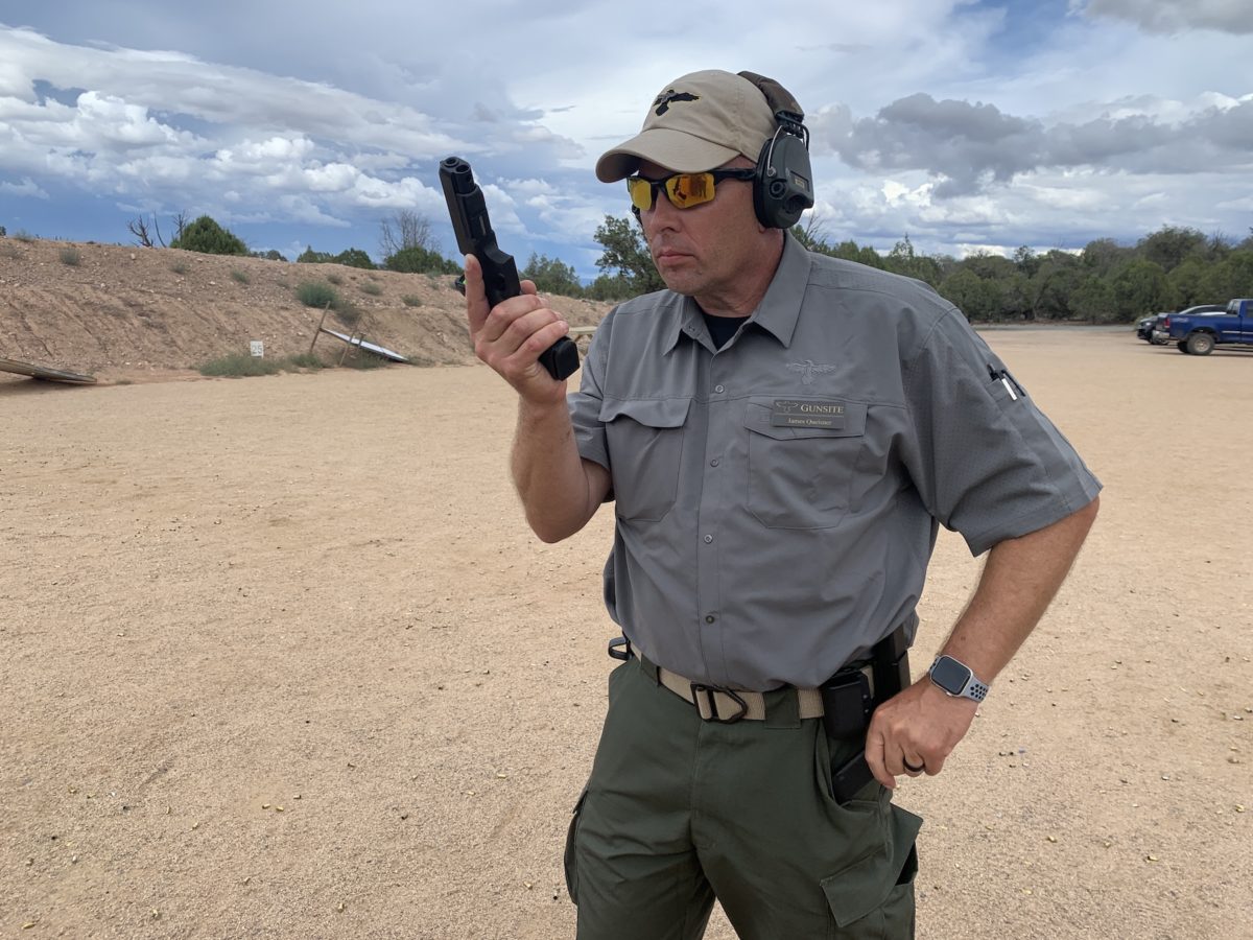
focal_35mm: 26
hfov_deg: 67.3
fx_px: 941
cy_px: 470
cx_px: 626
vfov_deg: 53.1
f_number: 1.8
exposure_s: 1/1689
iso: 25
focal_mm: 4.25
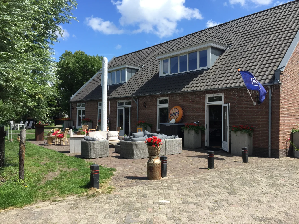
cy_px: 112
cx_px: 150
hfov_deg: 61.7
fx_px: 251
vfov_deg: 48.2
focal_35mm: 29
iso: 32
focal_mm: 4.15
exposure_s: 1/1236
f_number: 2.2
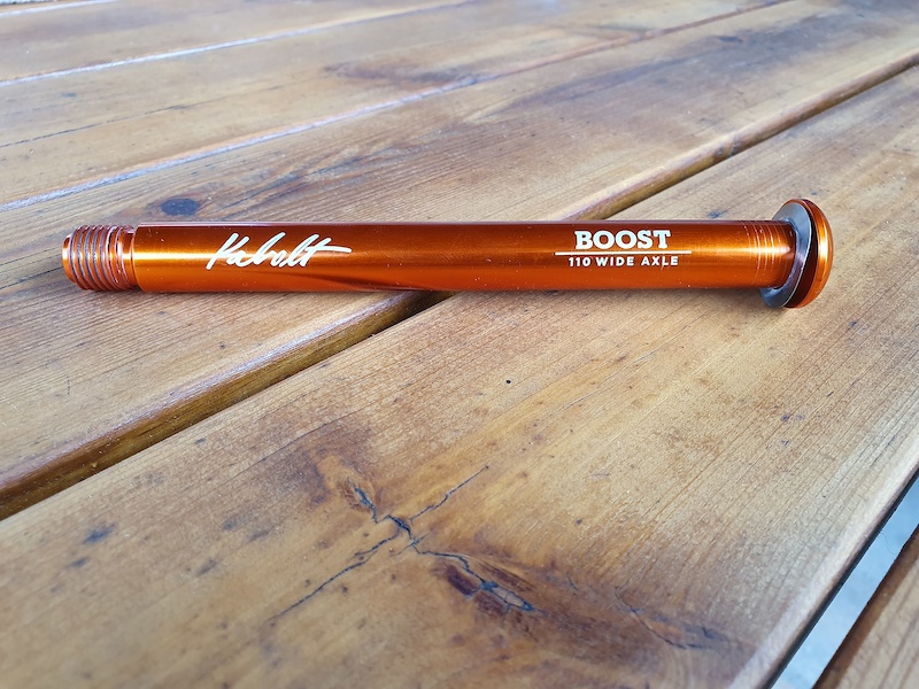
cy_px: 344
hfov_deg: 67.3
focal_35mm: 26
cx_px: 460
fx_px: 690
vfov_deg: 53.1
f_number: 2.4
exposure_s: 1/100
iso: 100
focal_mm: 4.32
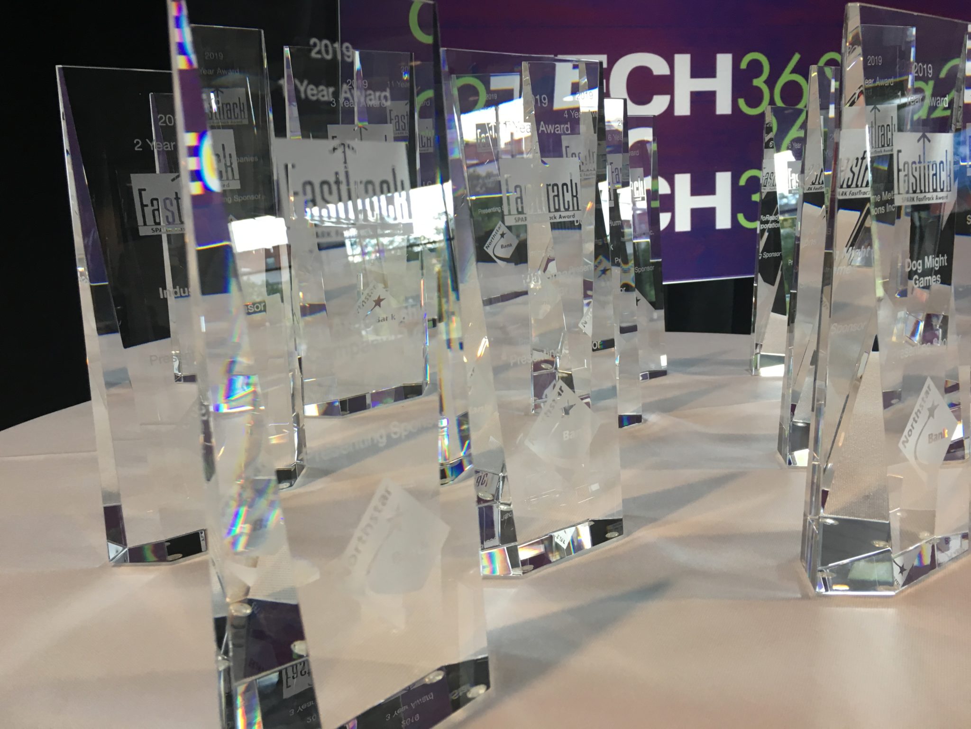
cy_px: 364
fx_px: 813
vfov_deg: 48.2
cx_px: 486
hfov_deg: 61.7
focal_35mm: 29
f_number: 2.2
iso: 80
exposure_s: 1/30
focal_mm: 4.15
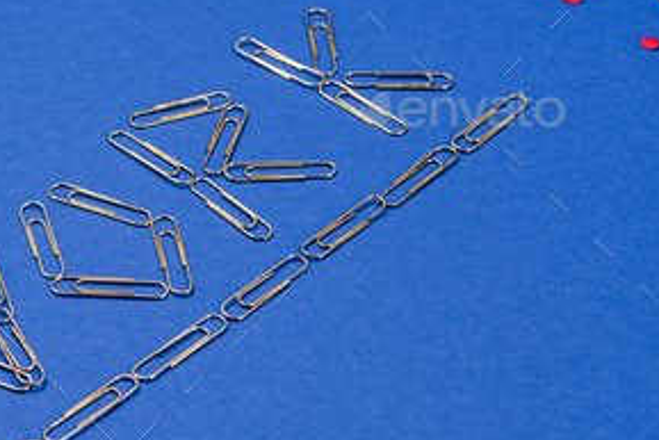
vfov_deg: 9.6
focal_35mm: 143
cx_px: 114
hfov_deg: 14.2
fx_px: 2619
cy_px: 219
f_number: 10
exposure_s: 1/80
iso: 50
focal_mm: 70
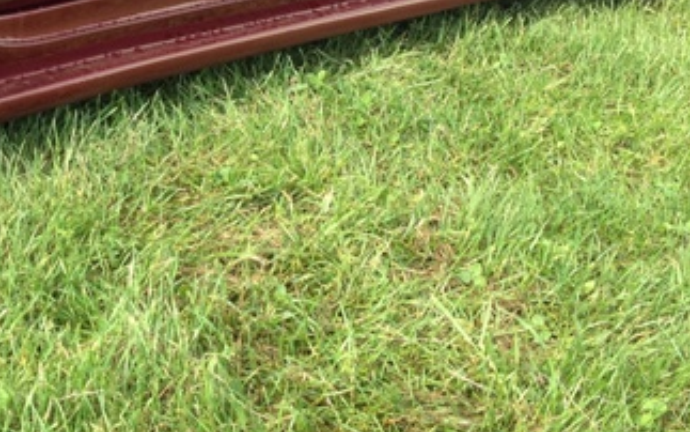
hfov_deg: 22.1
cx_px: 98
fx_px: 1730
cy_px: -17
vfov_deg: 14.0
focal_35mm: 92
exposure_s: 1/187
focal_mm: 4.28
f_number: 2.4
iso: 50
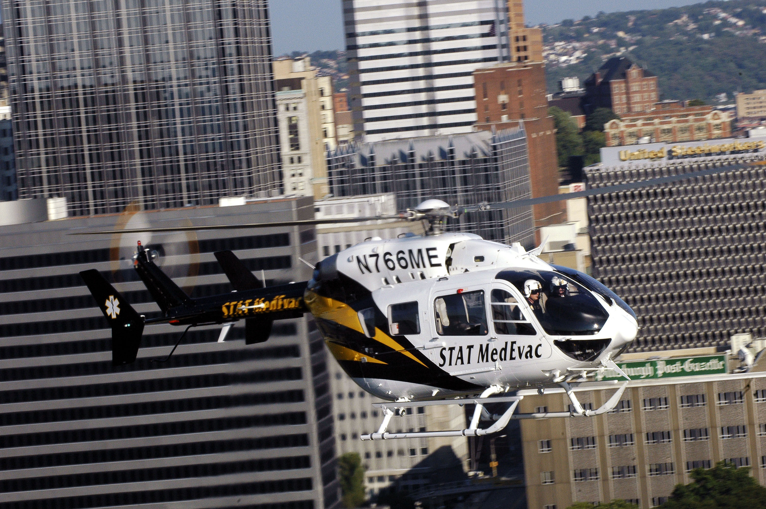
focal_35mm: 210
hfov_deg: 9.8
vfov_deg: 6.5
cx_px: 383
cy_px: 254
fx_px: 4464
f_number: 22
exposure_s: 1/125
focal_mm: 140
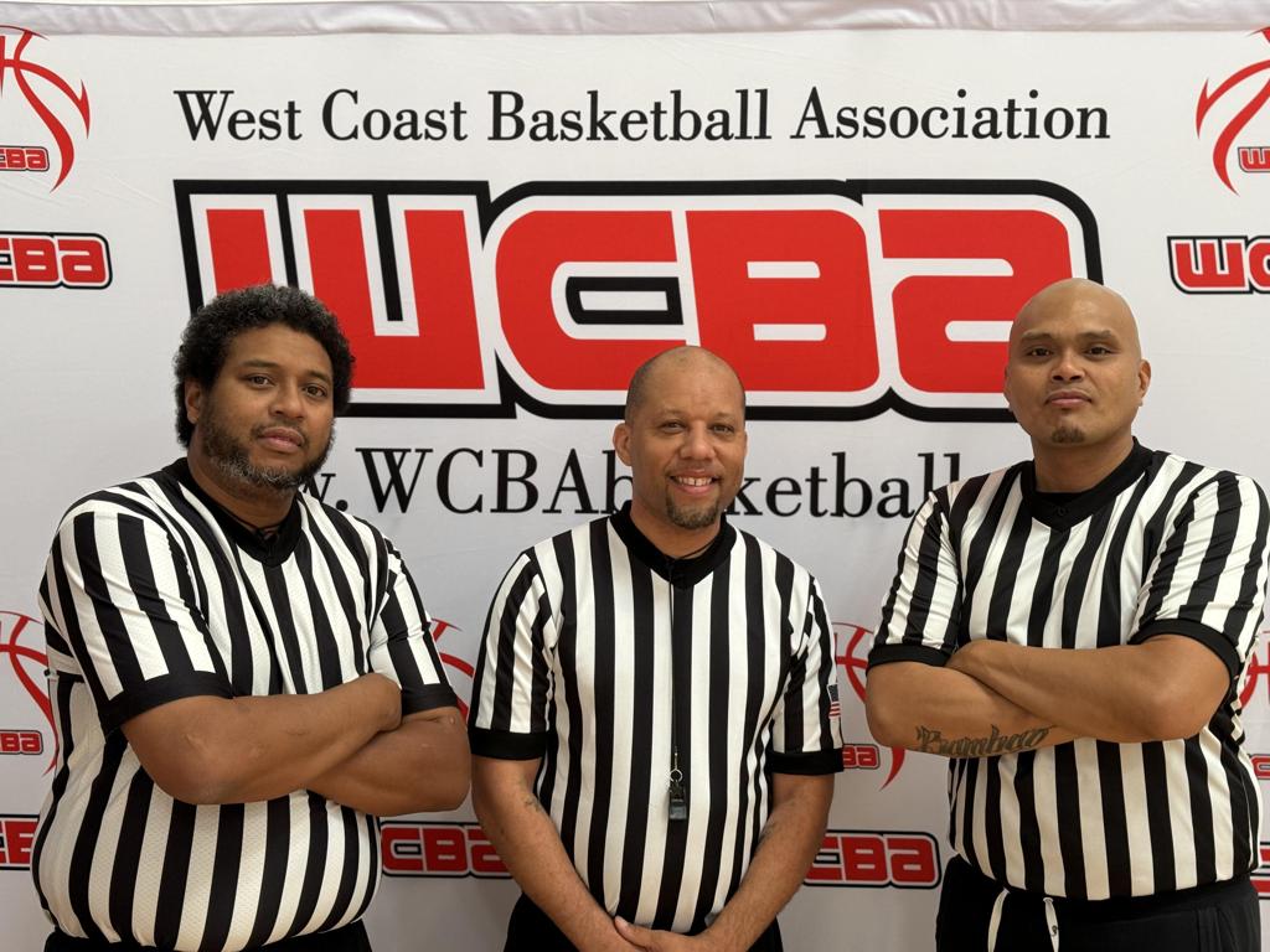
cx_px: 635
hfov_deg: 39.7
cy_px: 476
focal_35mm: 48
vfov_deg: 30.3
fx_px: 1761
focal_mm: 6.76
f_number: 1.78
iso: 160
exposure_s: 1/60
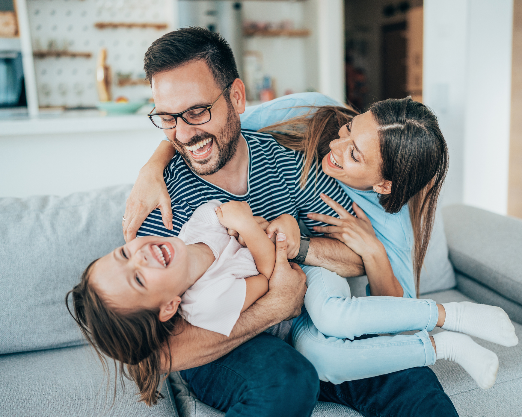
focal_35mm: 40
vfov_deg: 37.3
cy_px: 210
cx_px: 310
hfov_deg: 45.6
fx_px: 618
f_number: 1.4
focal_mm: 35
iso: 640
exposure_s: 1/500
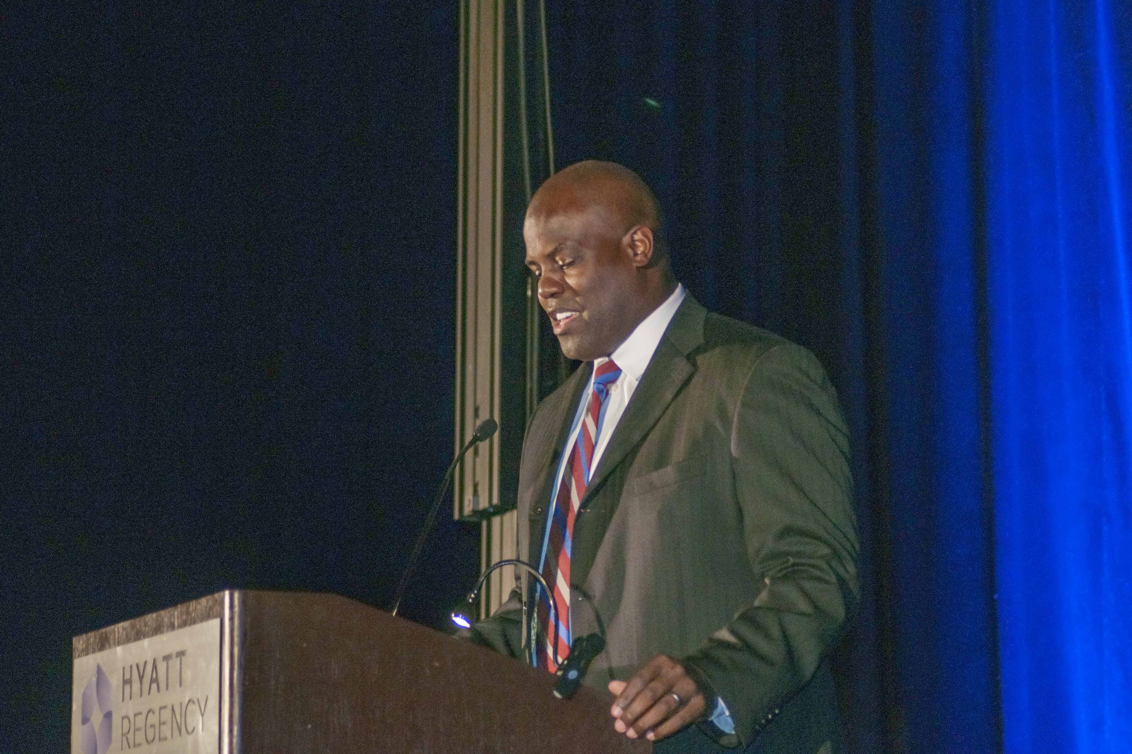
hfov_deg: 13.0
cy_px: 376
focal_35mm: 159
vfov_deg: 8.7
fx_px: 4983
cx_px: 563
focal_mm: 105
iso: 200
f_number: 4.5
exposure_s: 1/60
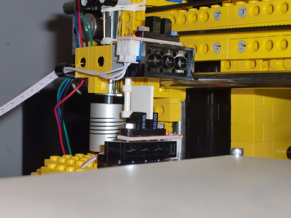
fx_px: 631
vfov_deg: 19.6
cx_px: 145
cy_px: 108
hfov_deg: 26.0
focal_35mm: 75
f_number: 4.2
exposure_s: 1/60
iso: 64
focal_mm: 13.1
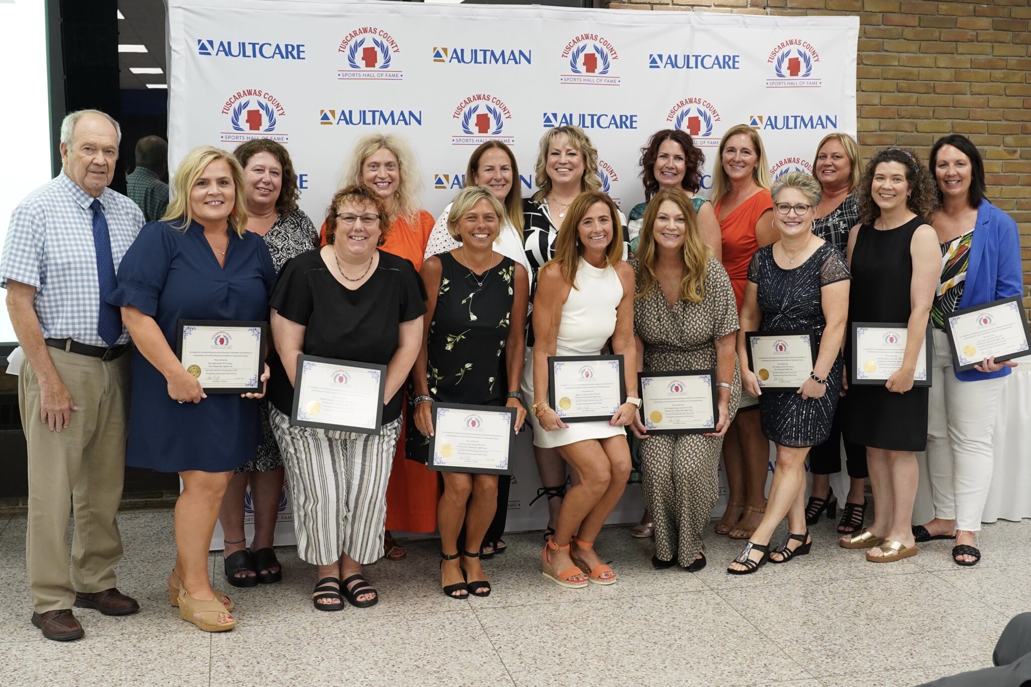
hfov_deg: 61.9
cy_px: 344
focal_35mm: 30
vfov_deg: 43.6
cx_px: 516
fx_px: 859
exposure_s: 1/125
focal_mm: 30
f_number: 6.3
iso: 2500
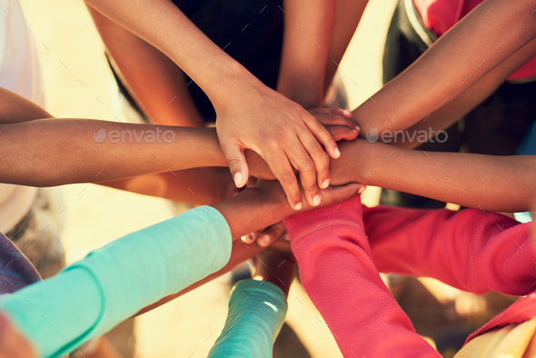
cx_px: 268
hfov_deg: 39.6
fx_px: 745
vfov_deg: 27.0
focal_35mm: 50
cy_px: 179
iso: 100
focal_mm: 50
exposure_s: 1/400
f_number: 2.2
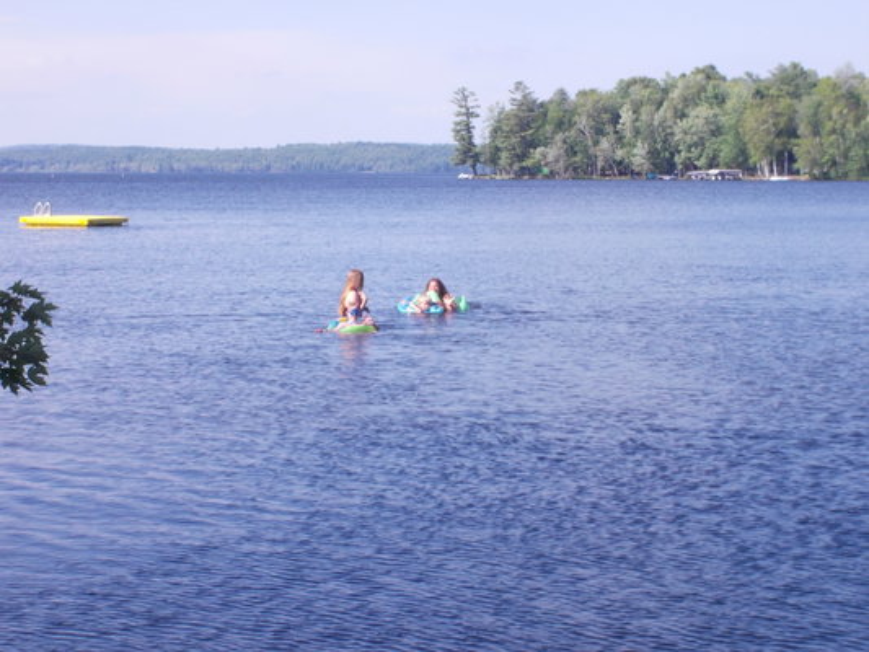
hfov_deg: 22.5
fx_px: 2185
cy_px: 326
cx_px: 434
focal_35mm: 87
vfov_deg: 17.0
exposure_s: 1/125
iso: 80
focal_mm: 12.3
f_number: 5.9
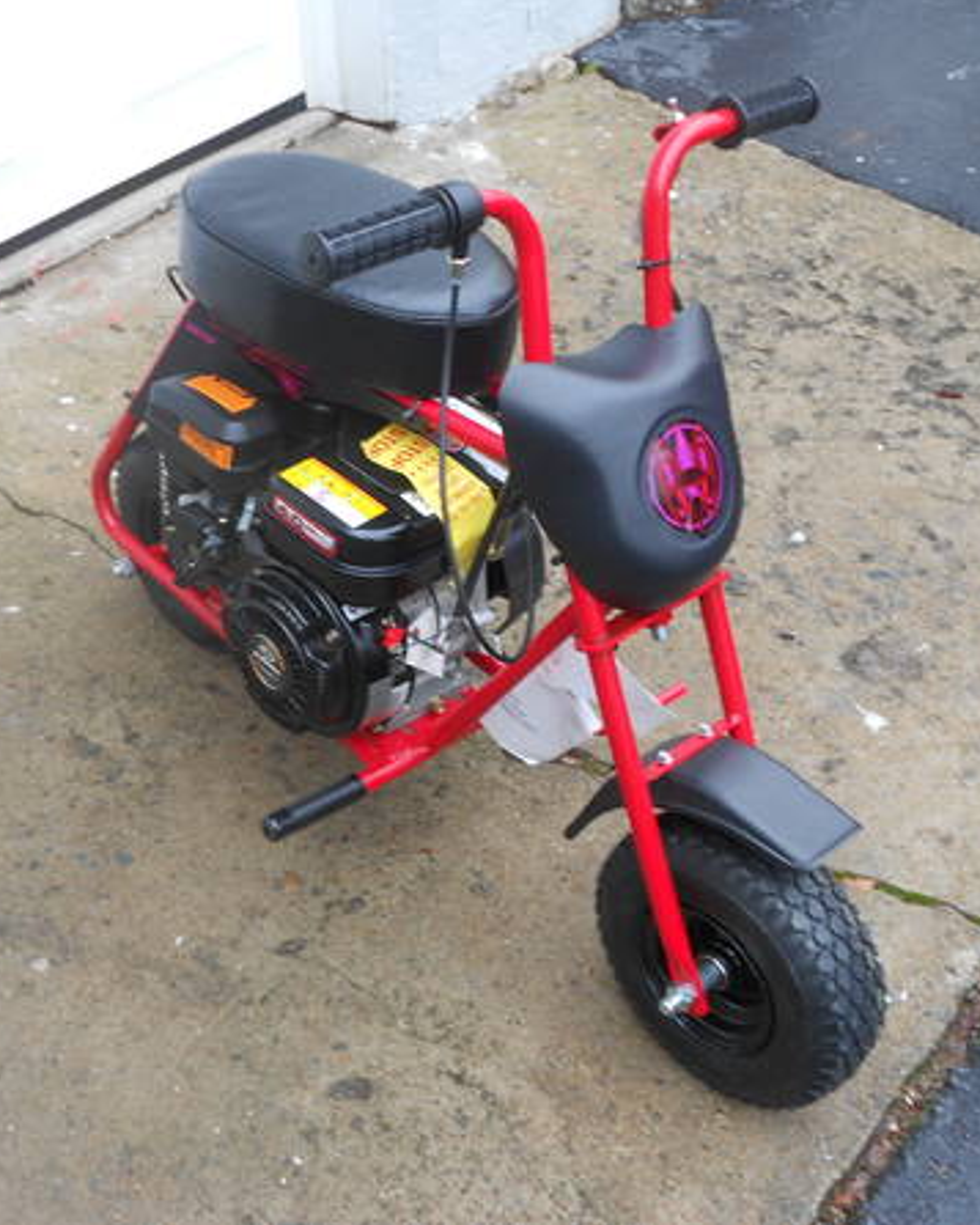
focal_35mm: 42
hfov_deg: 35.4
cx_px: 340
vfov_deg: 43.8
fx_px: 1522
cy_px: 610
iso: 80
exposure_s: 1/25
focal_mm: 5.8
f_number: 3.6
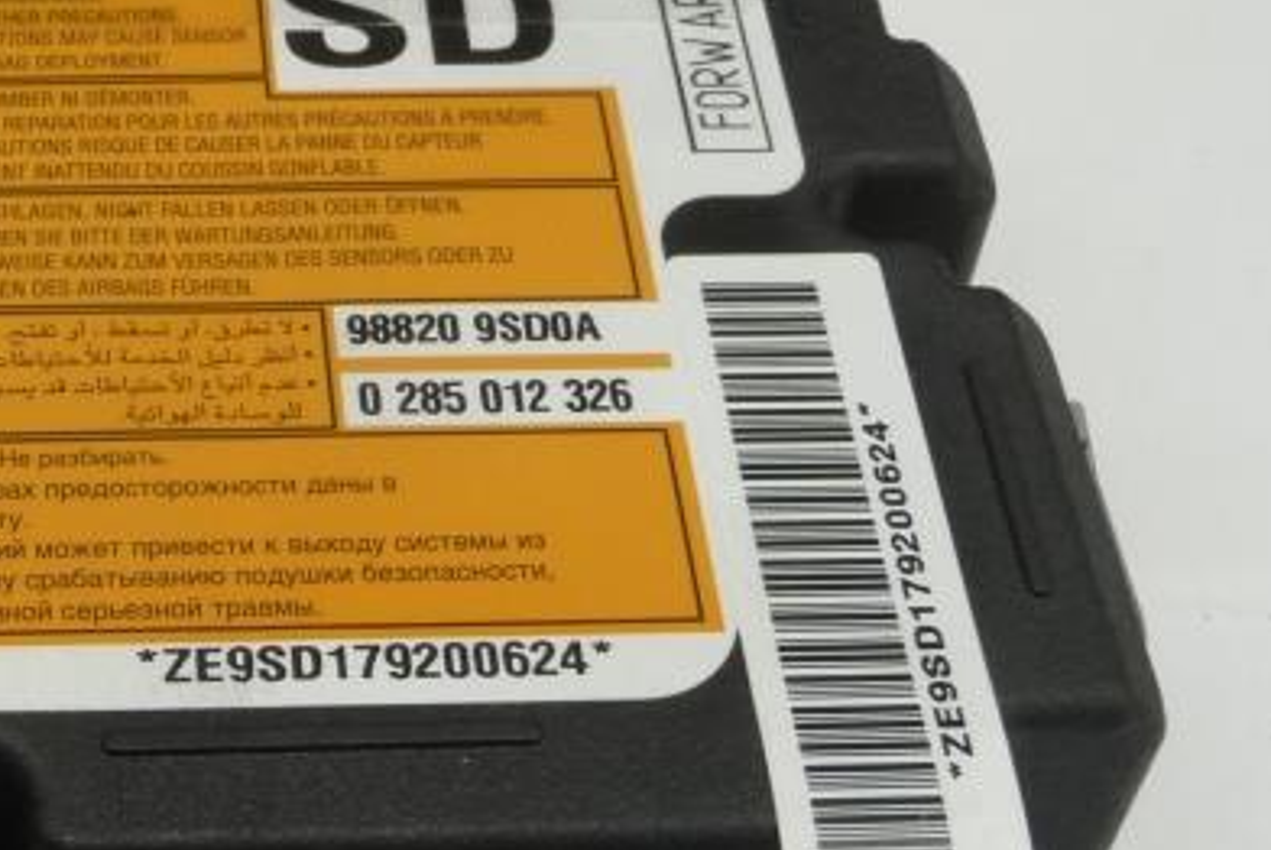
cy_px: 610
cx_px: 75
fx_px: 2685
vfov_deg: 17.9
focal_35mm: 76
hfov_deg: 25.6
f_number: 3.3
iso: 200
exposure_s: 1/30
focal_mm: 4.7
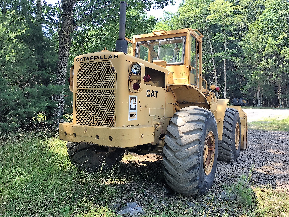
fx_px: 242
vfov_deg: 48.2
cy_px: 108
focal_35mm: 29
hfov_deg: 61.7
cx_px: 144
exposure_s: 1/194
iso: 25
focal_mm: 4.15
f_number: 2.2
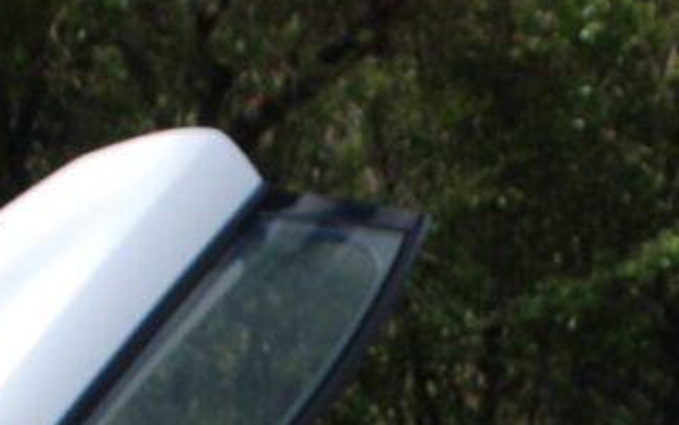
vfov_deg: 7.0
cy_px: 820
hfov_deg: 11.5
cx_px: 372
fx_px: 3378
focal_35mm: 182
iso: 100
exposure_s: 1/250
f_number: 8
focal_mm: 25
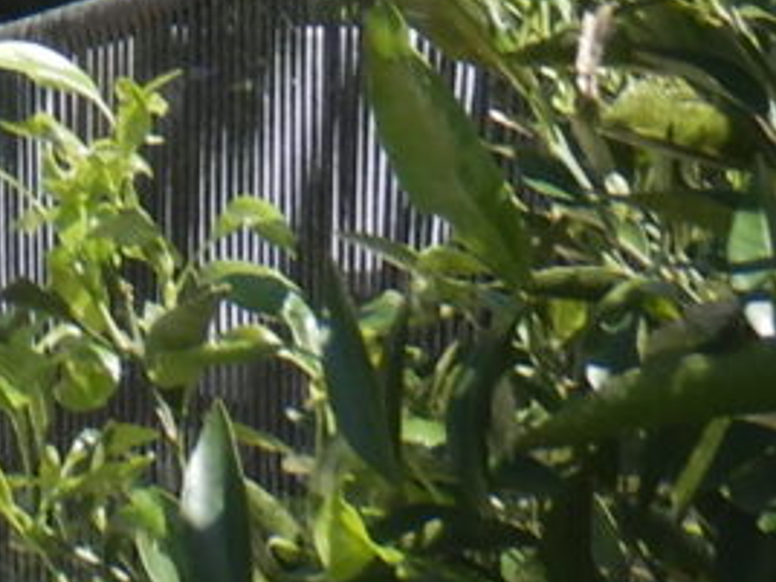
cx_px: -889
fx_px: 6860
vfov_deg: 4.6
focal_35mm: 306
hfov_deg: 6.3
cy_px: -1315
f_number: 4.2
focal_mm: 7.2
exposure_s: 1/400
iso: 125
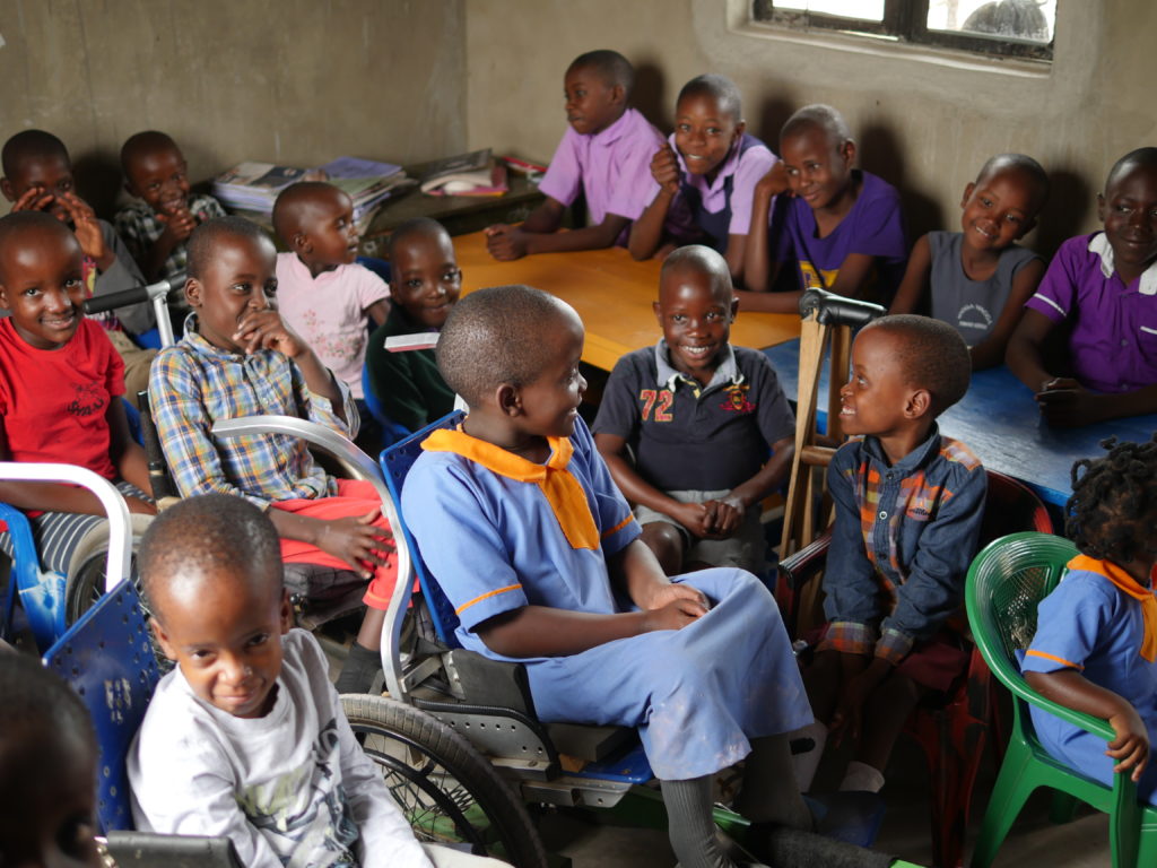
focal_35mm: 50
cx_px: 578
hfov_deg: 38.2
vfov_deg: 29.1
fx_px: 1671
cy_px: 434
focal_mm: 25
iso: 200
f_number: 1.6
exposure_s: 1/160
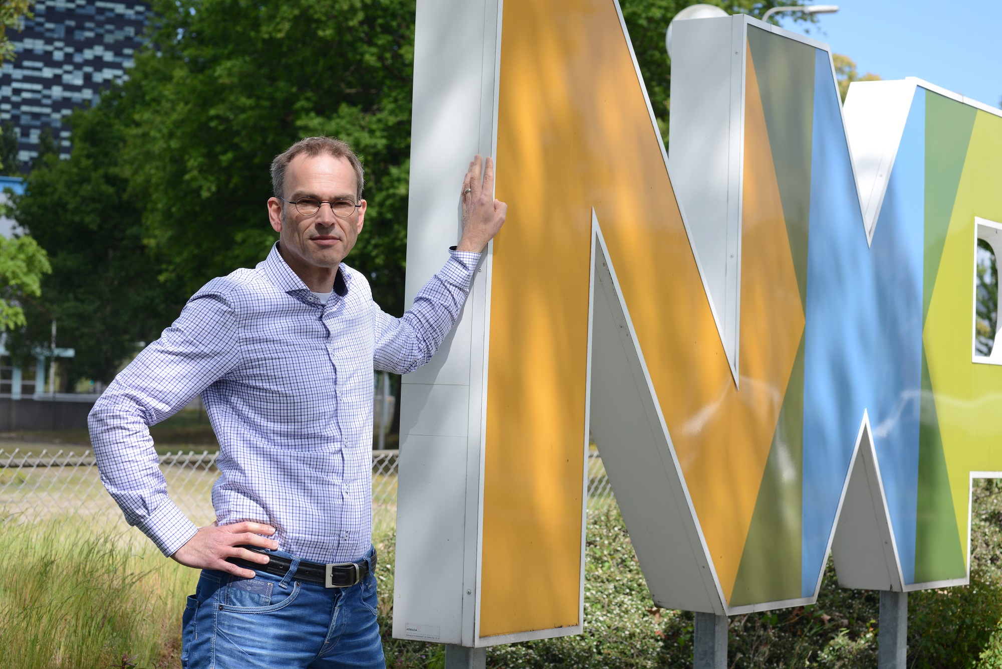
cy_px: 334
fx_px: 2366
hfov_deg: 23.9
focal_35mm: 85
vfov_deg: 16.1
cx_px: 501
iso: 200
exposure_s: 1/320
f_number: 9
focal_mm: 85
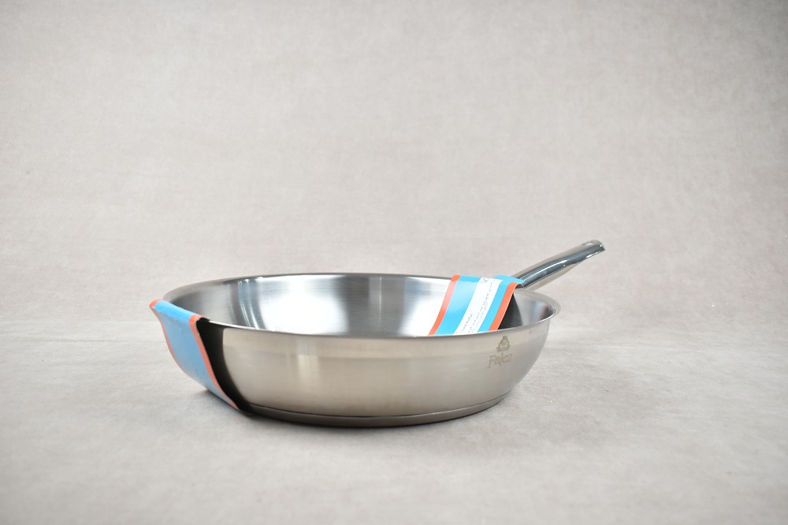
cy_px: 262
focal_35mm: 32
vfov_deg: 41.7
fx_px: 689
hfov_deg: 59.5
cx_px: 394
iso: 800
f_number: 4.5
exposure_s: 1/80
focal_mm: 21
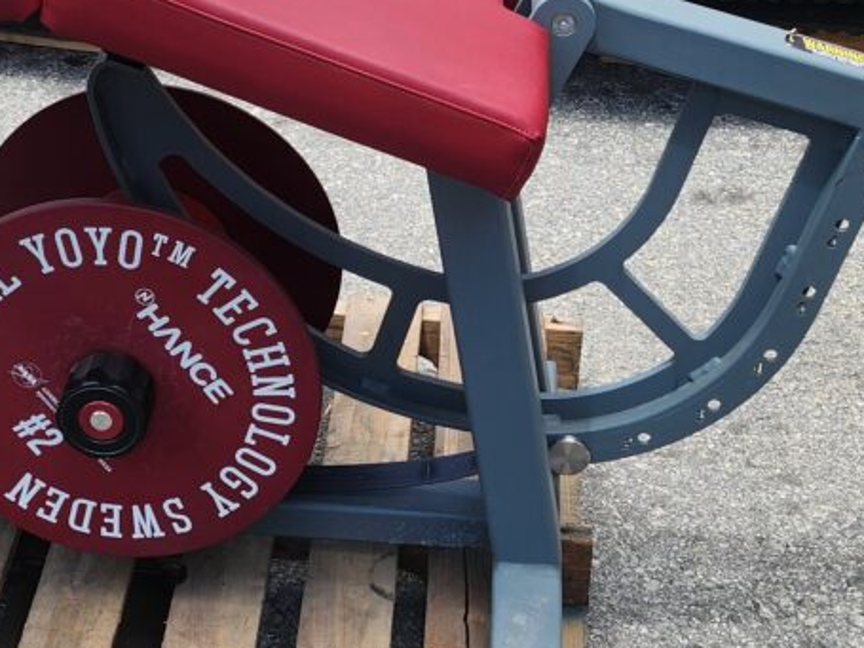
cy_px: 188
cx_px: 146
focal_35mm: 81
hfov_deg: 23.7
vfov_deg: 18.1
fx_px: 2021
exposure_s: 1/1011
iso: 50
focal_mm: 5
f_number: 1.8
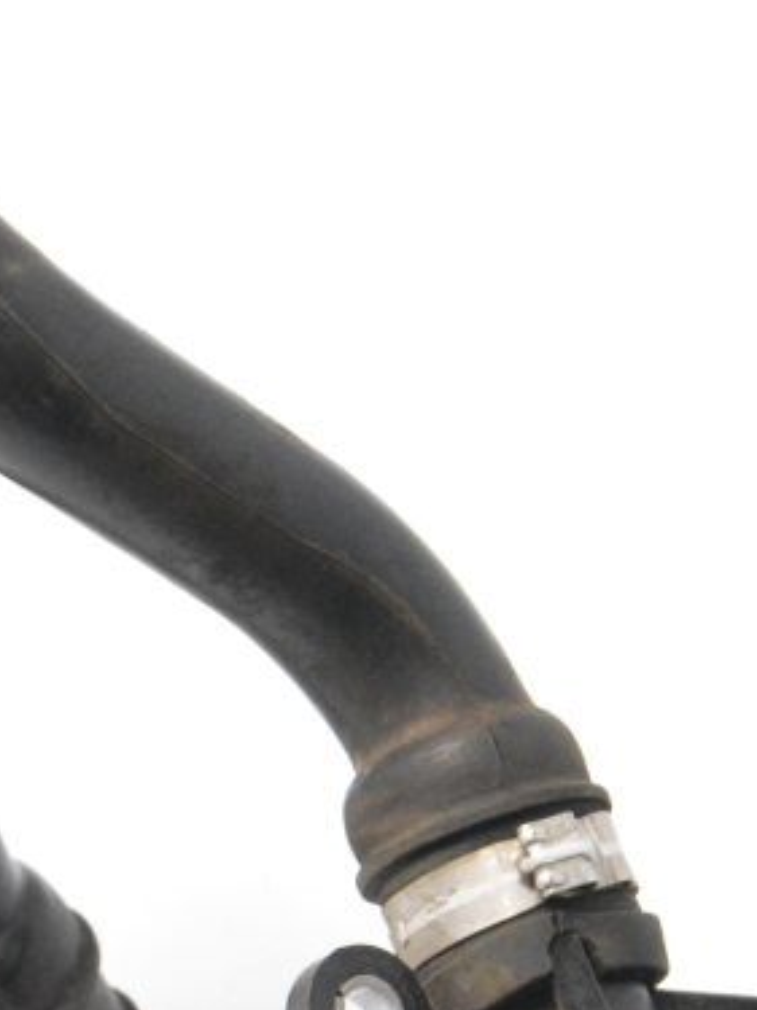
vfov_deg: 11.1
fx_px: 5173
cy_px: 865
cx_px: 754
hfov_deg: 8.3
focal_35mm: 177
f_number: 10
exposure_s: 1/400
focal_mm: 45
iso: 6400
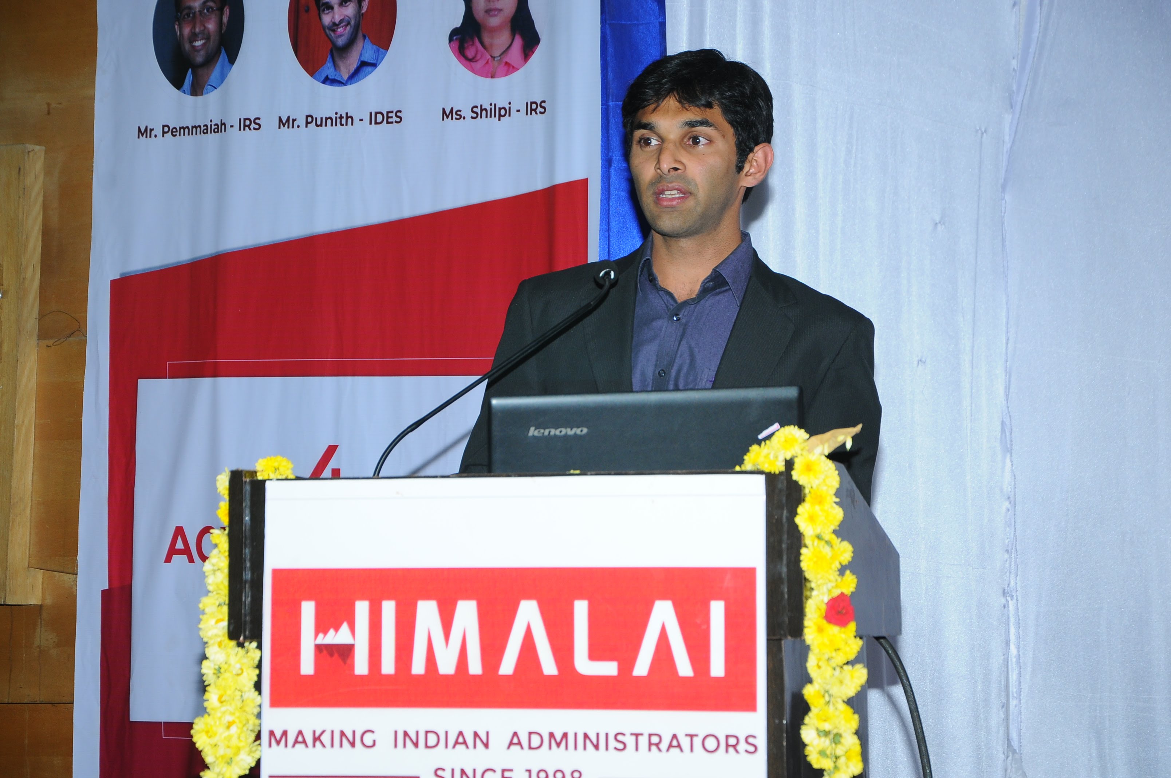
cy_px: 389
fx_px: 3411
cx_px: 586
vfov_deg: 13.0
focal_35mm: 105
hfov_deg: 19.5
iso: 320
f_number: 5.6
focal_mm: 70
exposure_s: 1/125
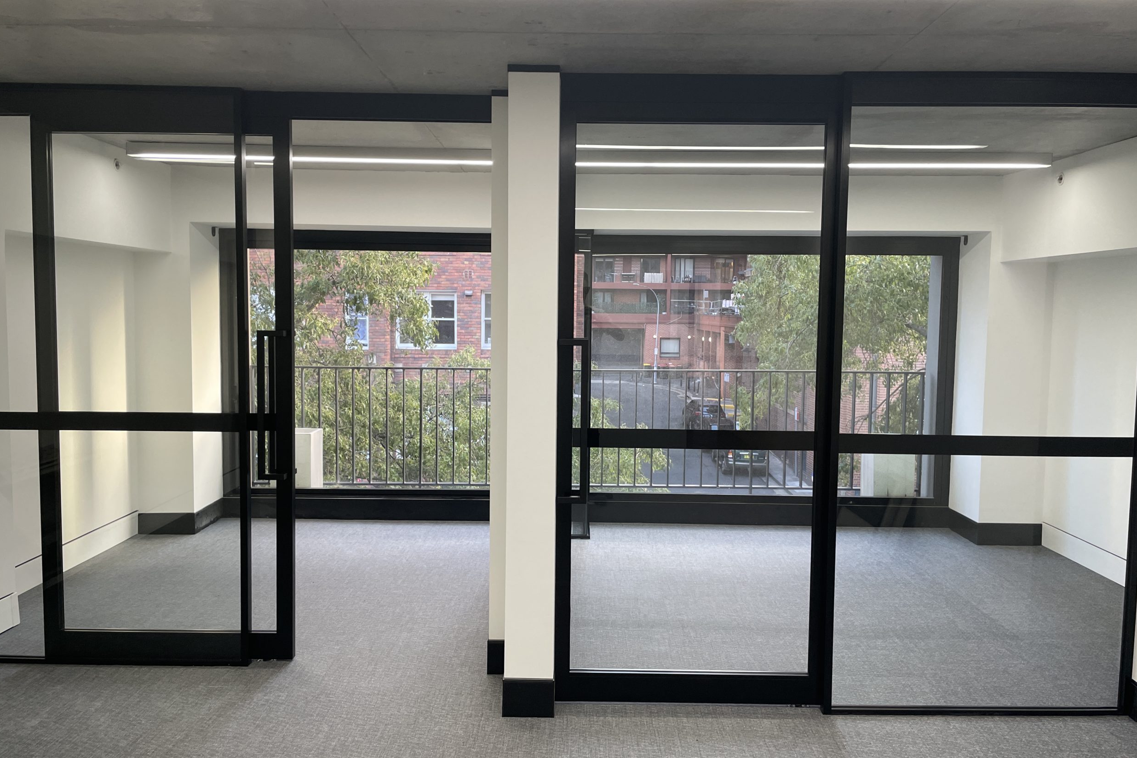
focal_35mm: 28
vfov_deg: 46.4
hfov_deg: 65.5
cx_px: 563
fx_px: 884
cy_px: 383
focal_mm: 4.2
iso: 100
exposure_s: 1/100
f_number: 1.6
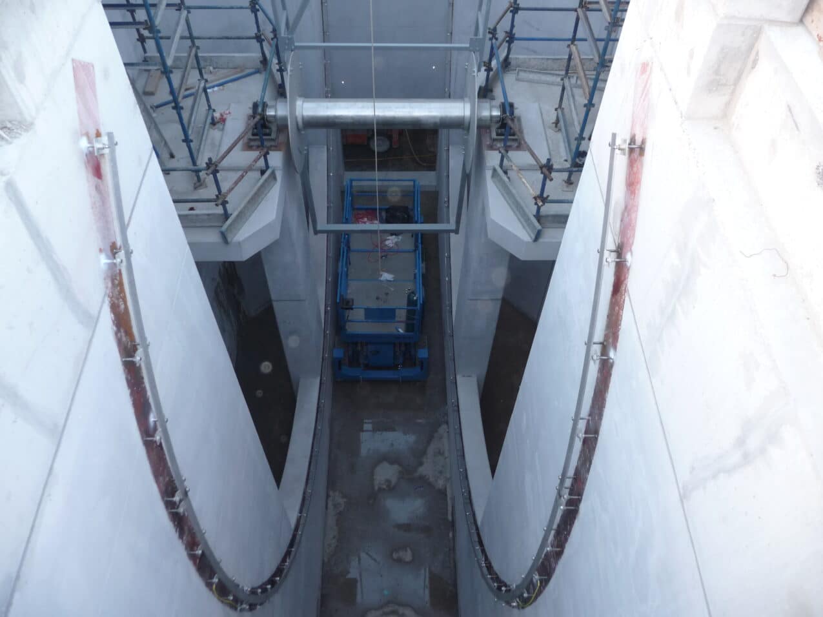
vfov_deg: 49.7
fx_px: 666
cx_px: 412
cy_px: 308
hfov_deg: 63.4
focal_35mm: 28
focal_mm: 4.7
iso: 125
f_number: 3.3
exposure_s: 1/30
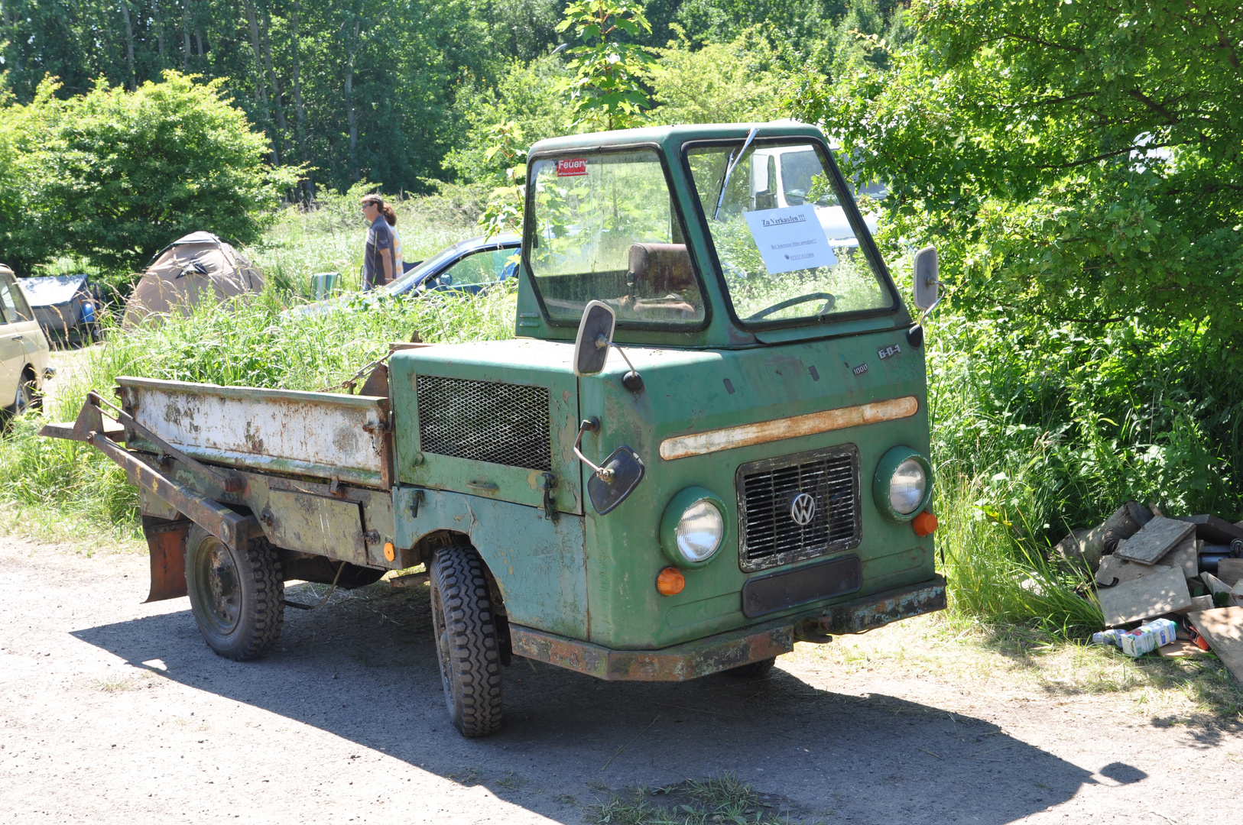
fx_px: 1811
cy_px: 412
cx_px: 622
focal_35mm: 52
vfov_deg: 25.7
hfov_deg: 37.9
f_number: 10
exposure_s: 1/100
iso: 200
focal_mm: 35
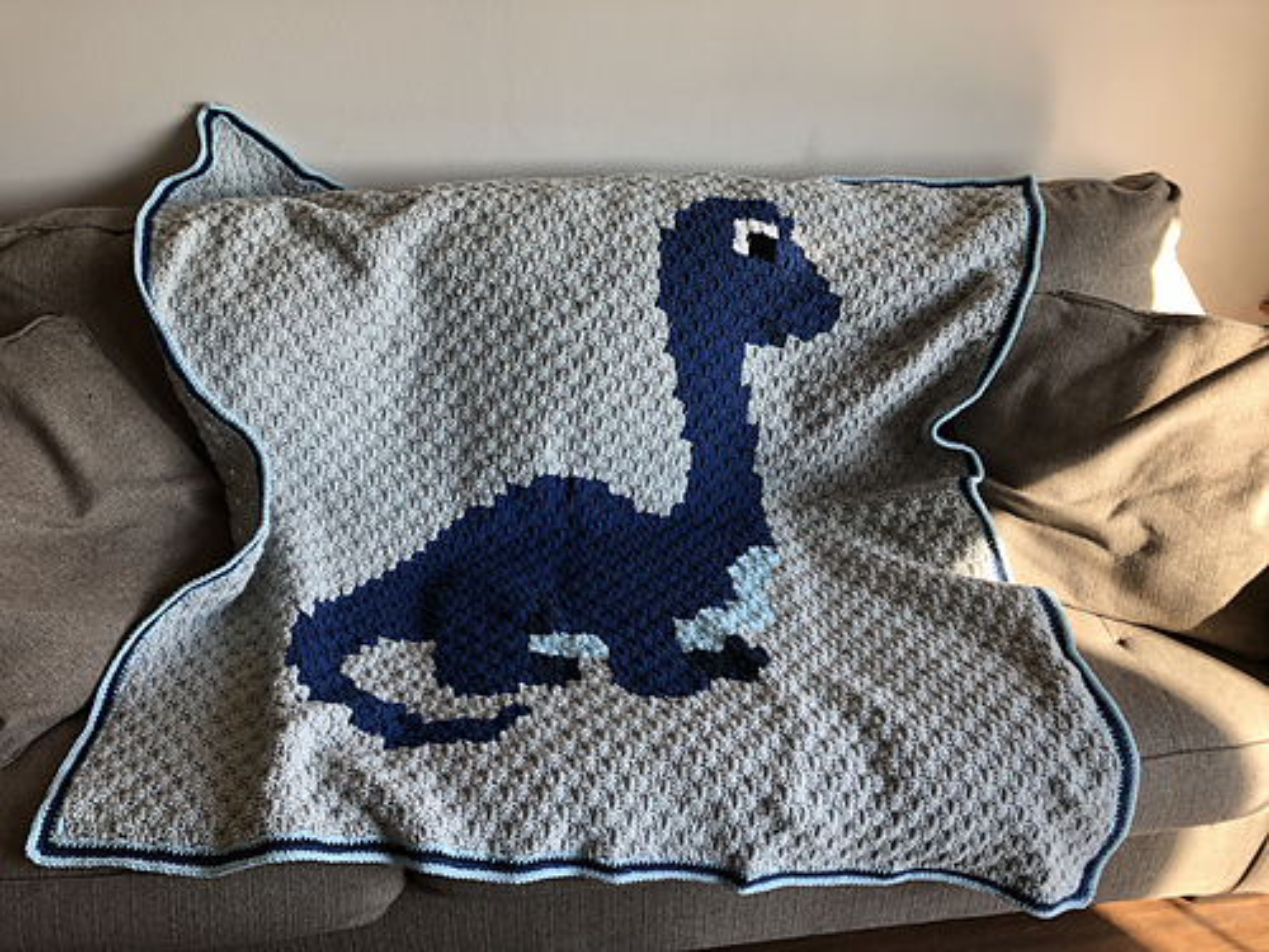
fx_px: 1026
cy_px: 476
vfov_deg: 49.7
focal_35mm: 28
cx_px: 634
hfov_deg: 63.4
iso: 80
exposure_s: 1/120
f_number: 1.8
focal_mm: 3.99
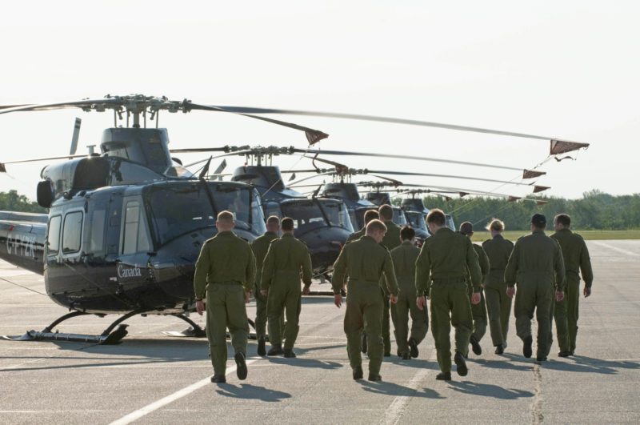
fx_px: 3728
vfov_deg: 6.5
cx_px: 320
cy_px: 212
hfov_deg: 9.8
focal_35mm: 210
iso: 200
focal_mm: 140
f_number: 16
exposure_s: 1/200
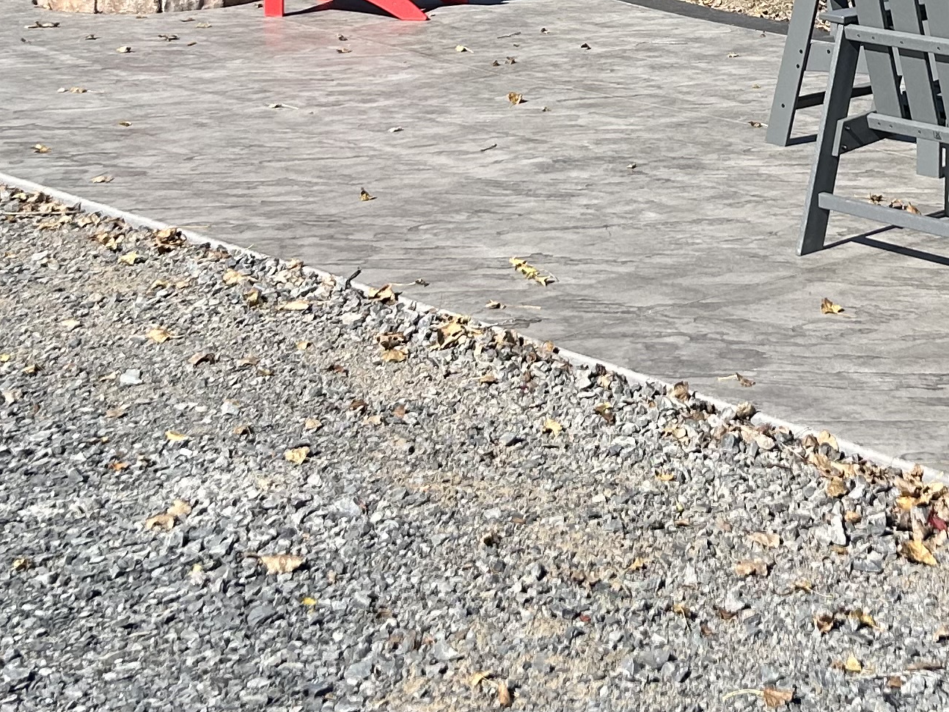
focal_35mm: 81
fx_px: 2221
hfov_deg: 24.0
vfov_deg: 17.3
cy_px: -170
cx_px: 626
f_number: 1.5
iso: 50
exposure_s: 1/2994
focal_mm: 5.7
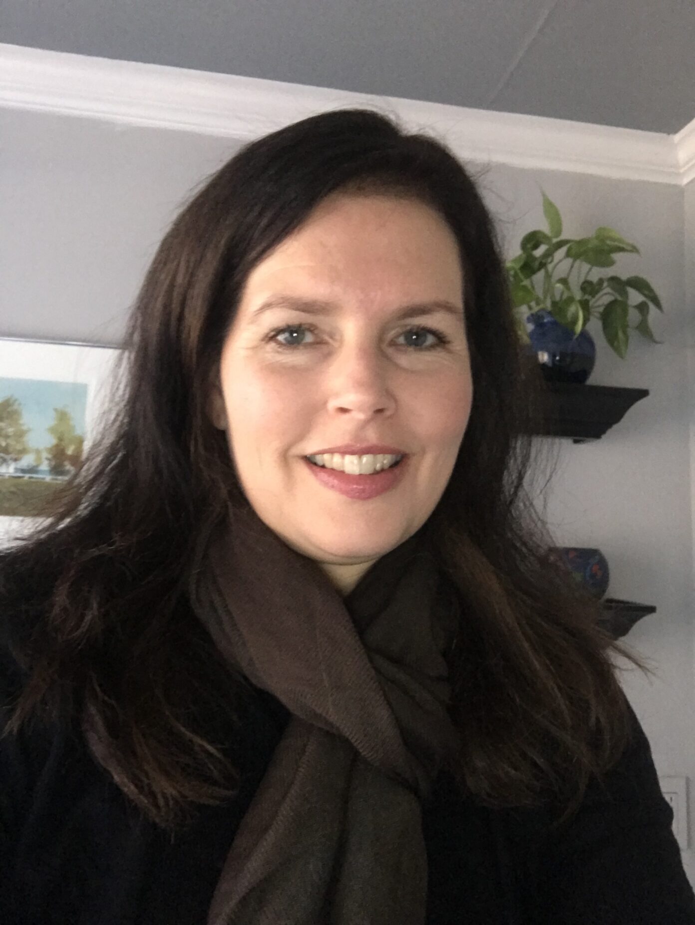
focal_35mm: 32
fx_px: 856
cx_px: 348
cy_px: 462
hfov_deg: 44.2
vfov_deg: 56.8
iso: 200
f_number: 2.2
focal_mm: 2.87
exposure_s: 1/20
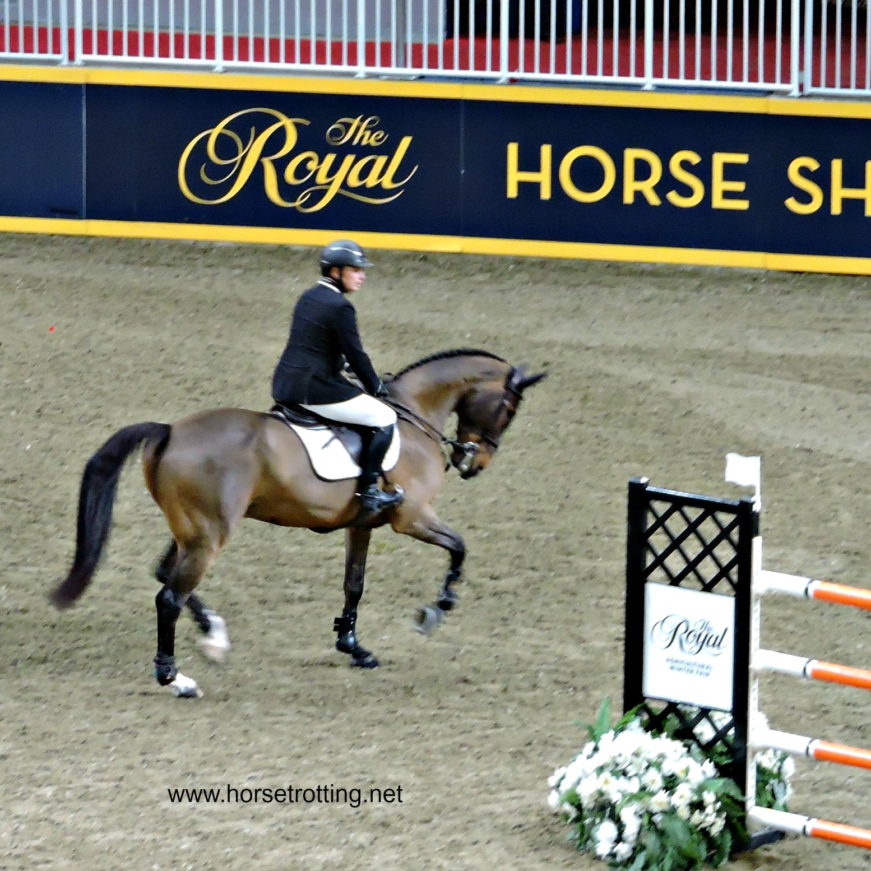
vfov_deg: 10.2
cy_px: 434
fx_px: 4896
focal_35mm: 172
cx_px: 560
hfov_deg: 10.2
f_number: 4.4
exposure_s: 1/50
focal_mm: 25.9
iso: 800
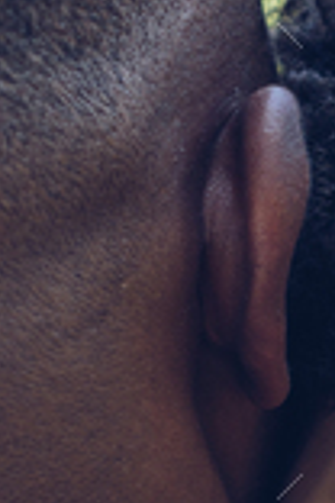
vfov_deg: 7.2
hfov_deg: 4.8
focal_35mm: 284
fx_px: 3964
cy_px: 719
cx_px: 499
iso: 250
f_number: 4
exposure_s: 1/250
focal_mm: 50
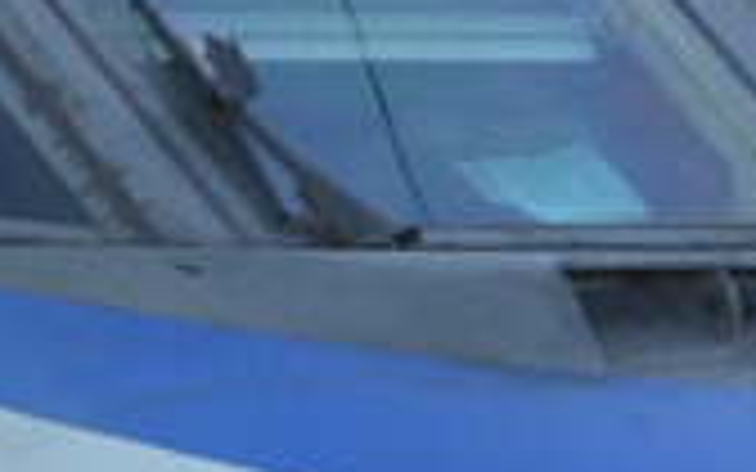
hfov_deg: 4.4
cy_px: 364
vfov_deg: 2.8
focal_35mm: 477
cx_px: 284
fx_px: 9828
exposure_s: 1/250
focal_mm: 50
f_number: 5.6
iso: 400
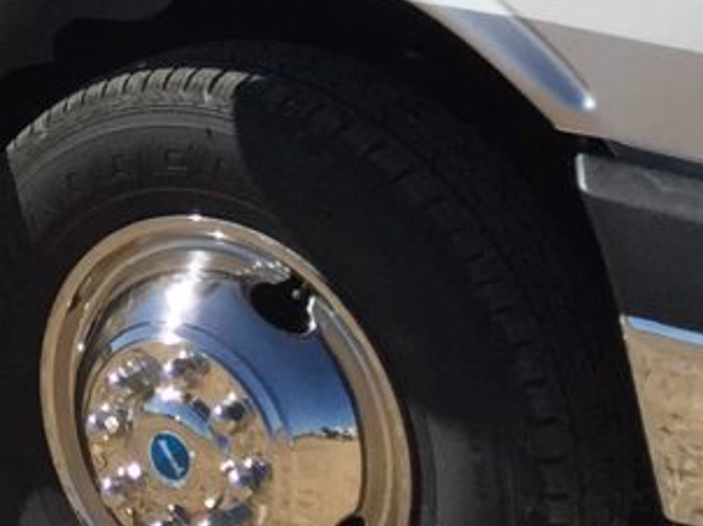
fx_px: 3511
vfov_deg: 8.1
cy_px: -584
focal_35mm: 173
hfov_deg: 10.9
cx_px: -400
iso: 32
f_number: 2.2
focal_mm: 4.15
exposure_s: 1/3049
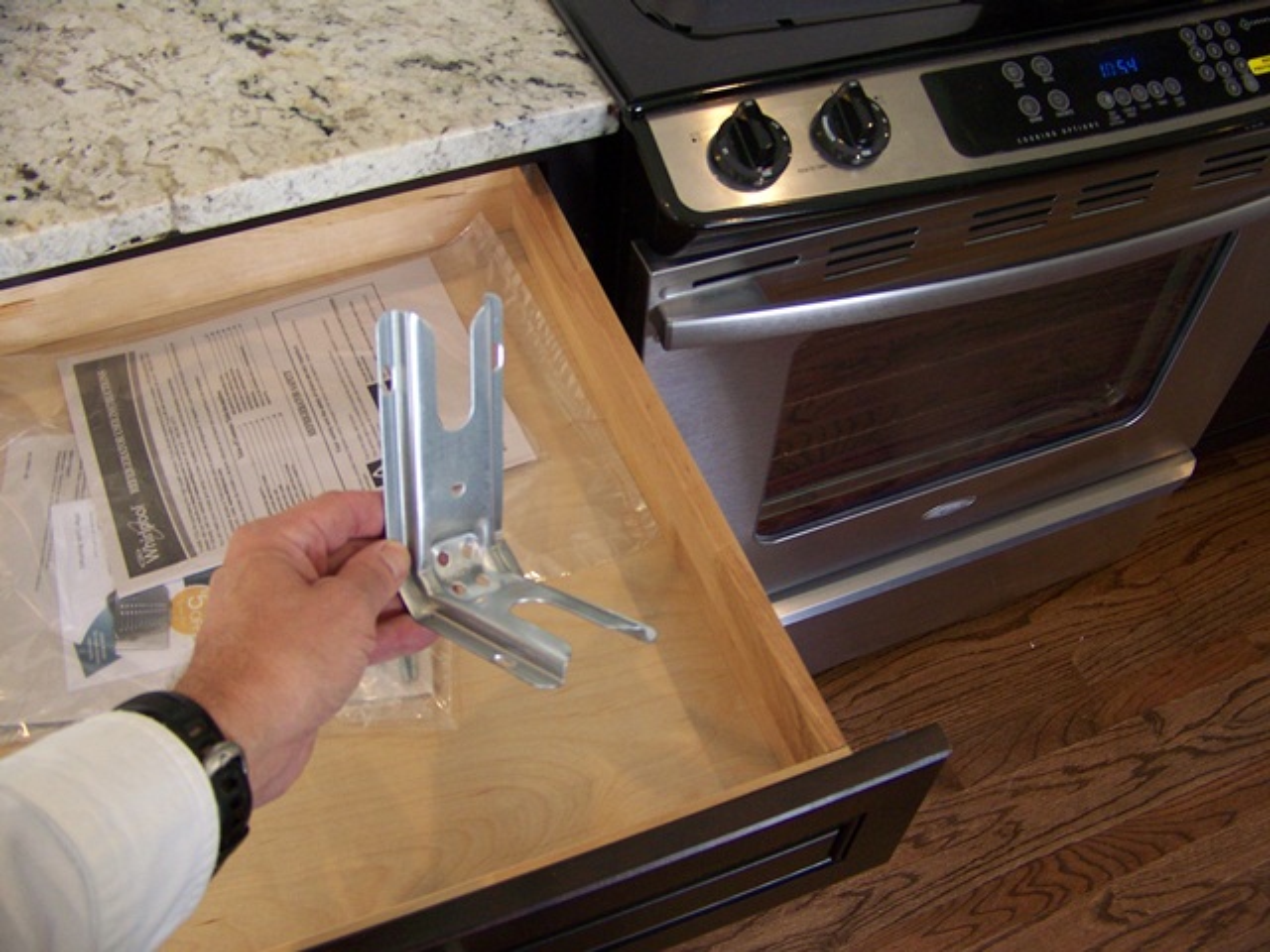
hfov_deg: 51.4
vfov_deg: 39.7
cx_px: 635
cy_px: 476
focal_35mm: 36
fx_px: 1321
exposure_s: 1/30
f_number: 2.8
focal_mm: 5.85
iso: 100
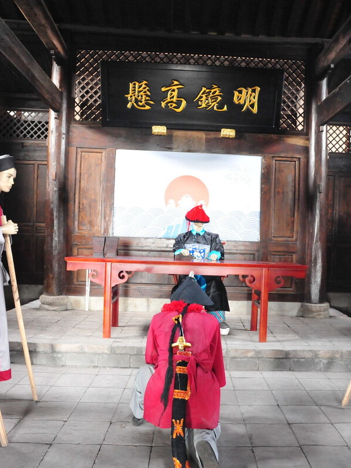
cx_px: 206
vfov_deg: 61.6
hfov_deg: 48.0
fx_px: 392
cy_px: 233
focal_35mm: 29
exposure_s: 1/20
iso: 6400
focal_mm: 20
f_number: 8
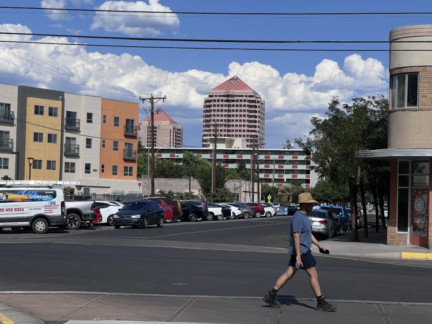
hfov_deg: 25.3
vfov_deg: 19.1
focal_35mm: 77
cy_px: 162
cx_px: 216
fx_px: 961
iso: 32
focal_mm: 9
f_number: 2.8
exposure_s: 1/1309
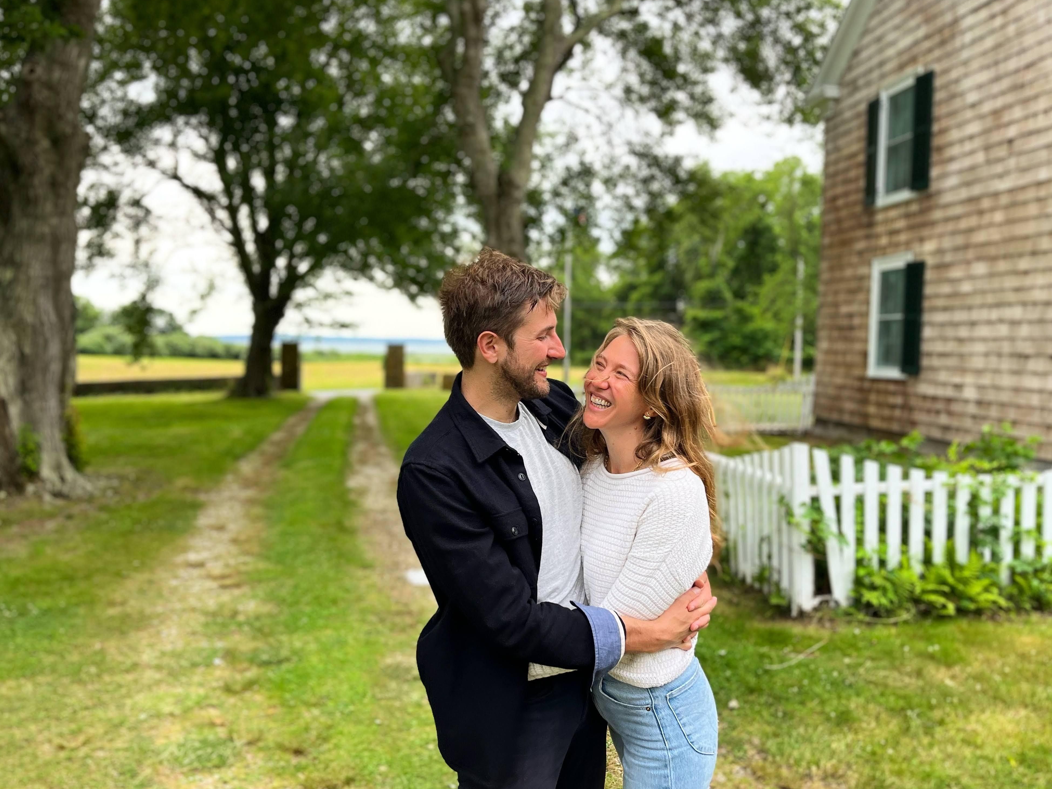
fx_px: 821
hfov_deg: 65.3
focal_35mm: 27
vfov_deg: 51.4
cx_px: 528
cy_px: 397
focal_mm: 5.1
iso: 50
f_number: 1.6
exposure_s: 1/254
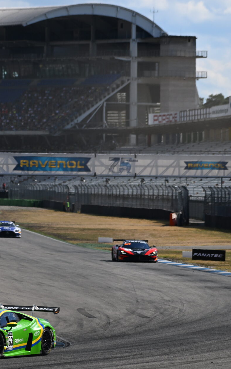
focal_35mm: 333
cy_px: 199
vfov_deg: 6.3
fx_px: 3357
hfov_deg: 3.9
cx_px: -1
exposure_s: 1/3200
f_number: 5.6
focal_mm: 200
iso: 400
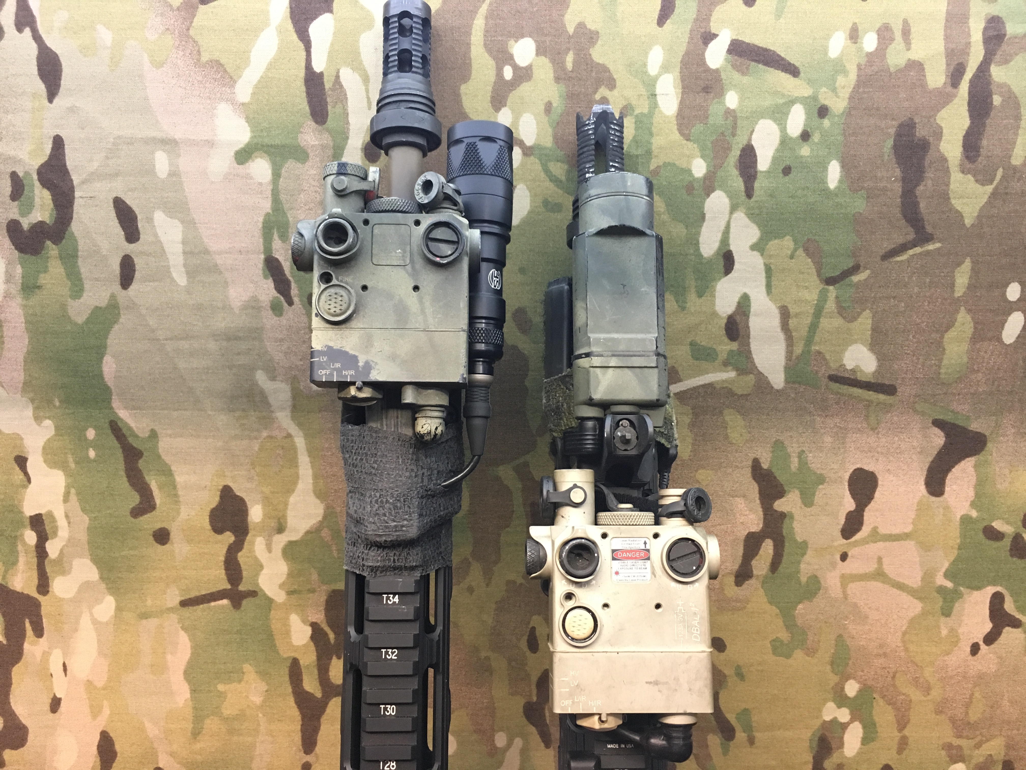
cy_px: 385
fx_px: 860
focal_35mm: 29
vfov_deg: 48.2
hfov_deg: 61.7
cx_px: 513
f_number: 2.2
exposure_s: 1/30
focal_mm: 4.15
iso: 160
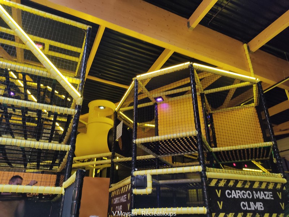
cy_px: 108
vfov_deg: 53.1
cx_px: 144
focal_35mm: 26
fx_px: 217
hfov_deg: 67.3
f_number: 1.79
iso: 405
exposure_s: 1/33
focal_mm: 4.74
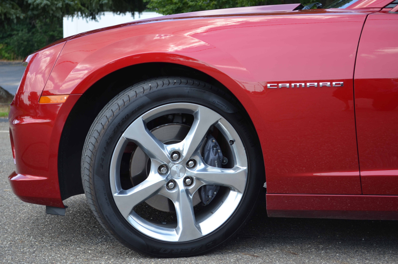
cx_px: 199
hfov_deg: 26.0
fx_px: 861
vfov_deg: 17.4
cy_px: 132
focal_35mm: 78
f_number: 6.3
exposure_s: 1/160
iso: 200
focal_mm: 52
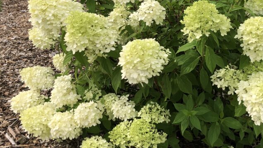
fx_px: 342
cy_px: 55
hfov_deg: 41.4
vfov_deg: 24.4
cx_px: 179
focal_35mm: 49
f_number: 1.8
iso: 20
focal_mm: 3.99
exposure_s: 1/1517
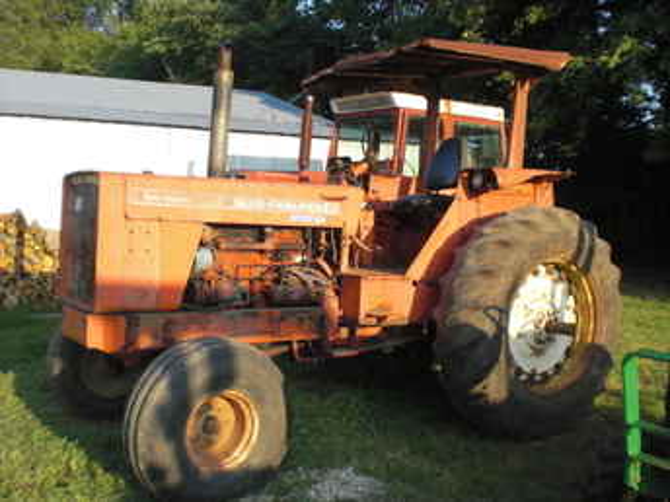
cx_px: 335
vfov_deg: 37.7
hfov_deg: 49.0
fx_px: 735
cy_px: 251
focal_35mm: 38
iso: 64
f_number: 3.1
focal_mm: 6.3
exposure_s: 1/320
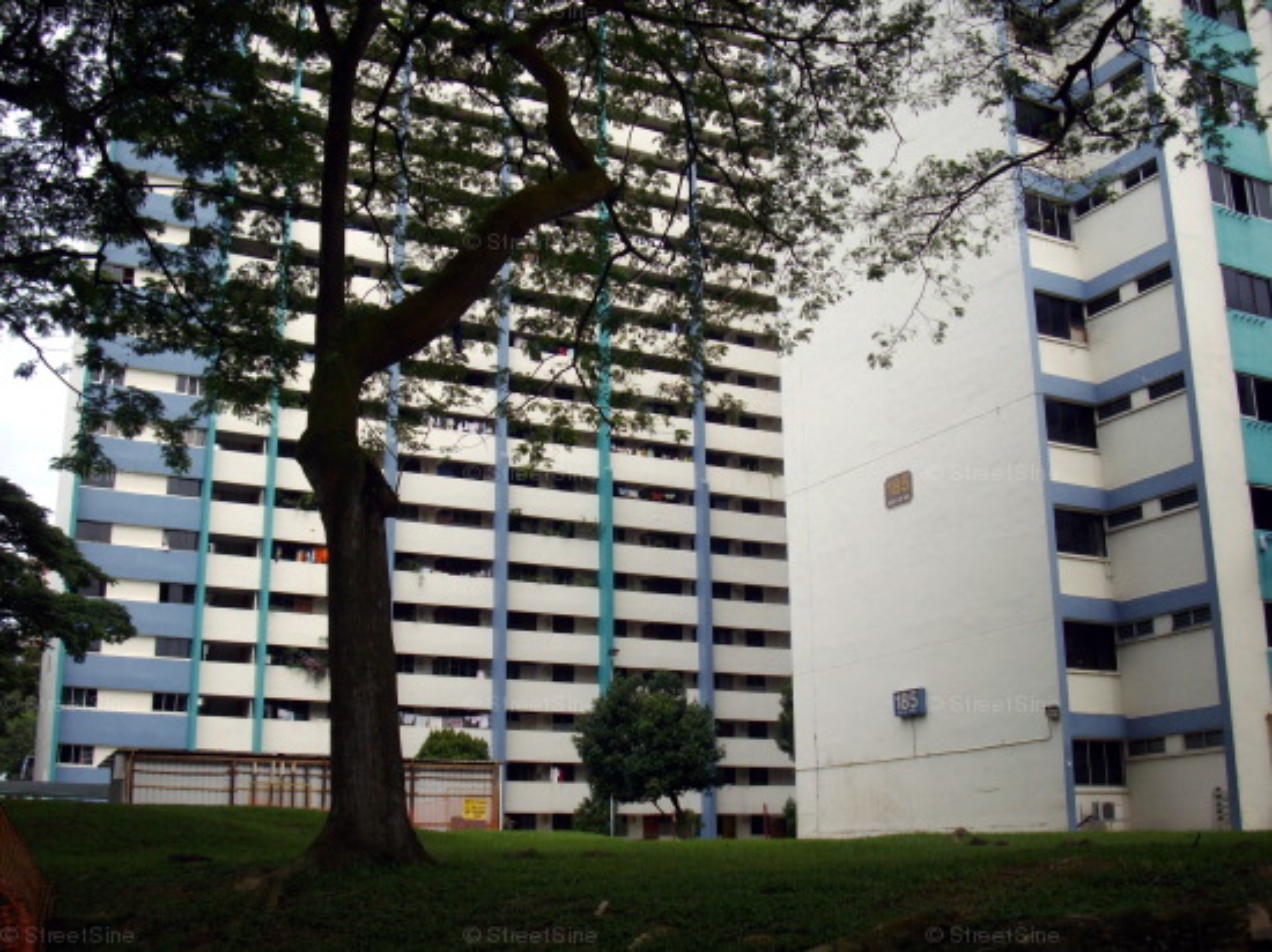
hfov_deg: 50.2
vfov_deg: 38.6
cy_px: 476
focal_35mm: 37
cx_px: 636
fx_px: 1359
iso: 80
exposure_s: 1/200
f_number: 5.6
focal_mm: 6.2
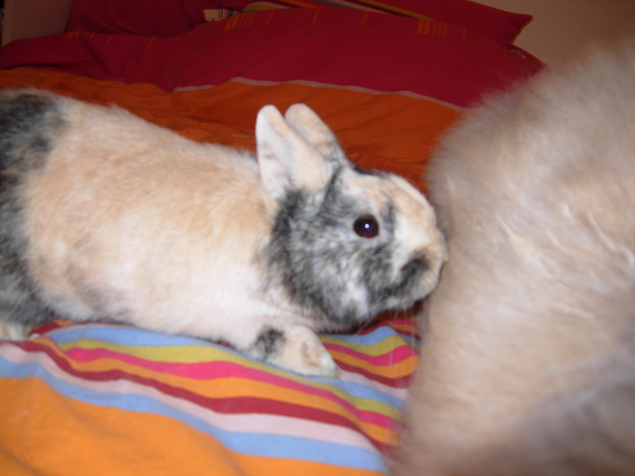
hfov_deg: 51.4
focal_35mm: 36
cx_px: 318
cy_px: 238
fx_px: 660
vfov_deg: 39.7
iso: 50
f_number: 2.7
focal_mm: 7.5
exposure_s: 1/45.2
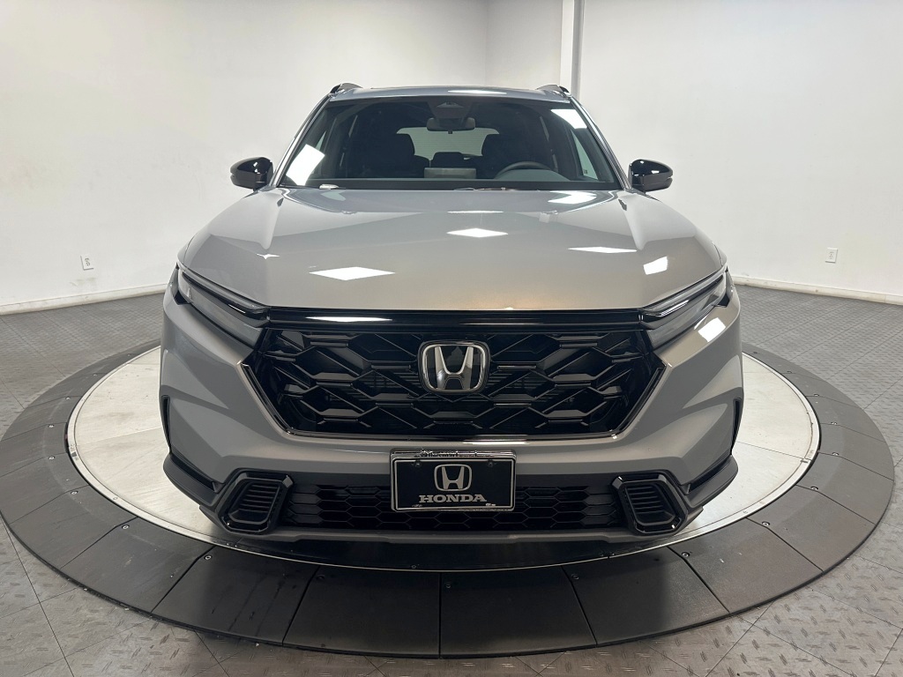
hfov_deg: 71.6
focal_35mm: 24
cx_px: 452
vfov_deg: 56.8
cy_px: 338
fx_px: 626
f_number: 1.78
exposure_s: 1/60
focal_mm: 6.86
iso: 250
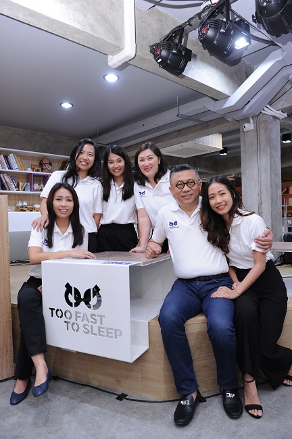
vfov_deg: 73.8
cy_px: 220
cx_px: 146
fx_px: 293
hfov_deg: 53.0
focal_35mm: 24
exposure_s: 1/60
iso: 1250
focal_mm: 24
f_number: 4
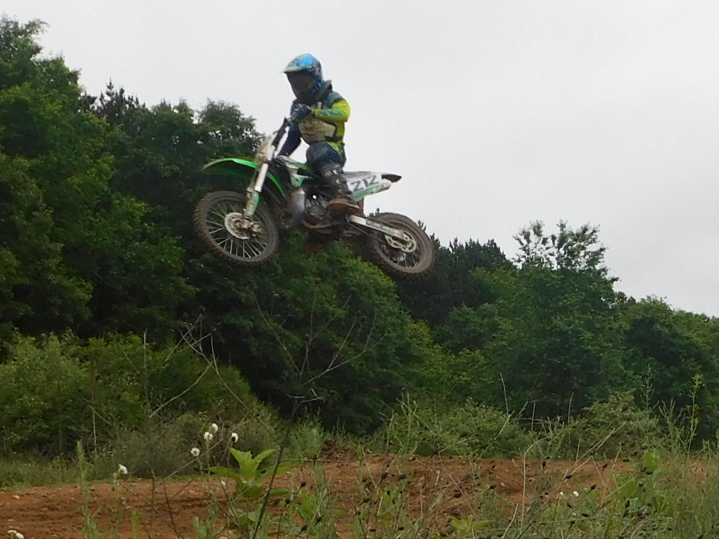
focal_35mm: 23
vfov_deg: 58.9
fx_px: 478
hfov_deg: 73.9
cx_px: 360
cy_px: 270
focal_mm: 4
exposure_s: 1/640
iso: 125
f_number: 3
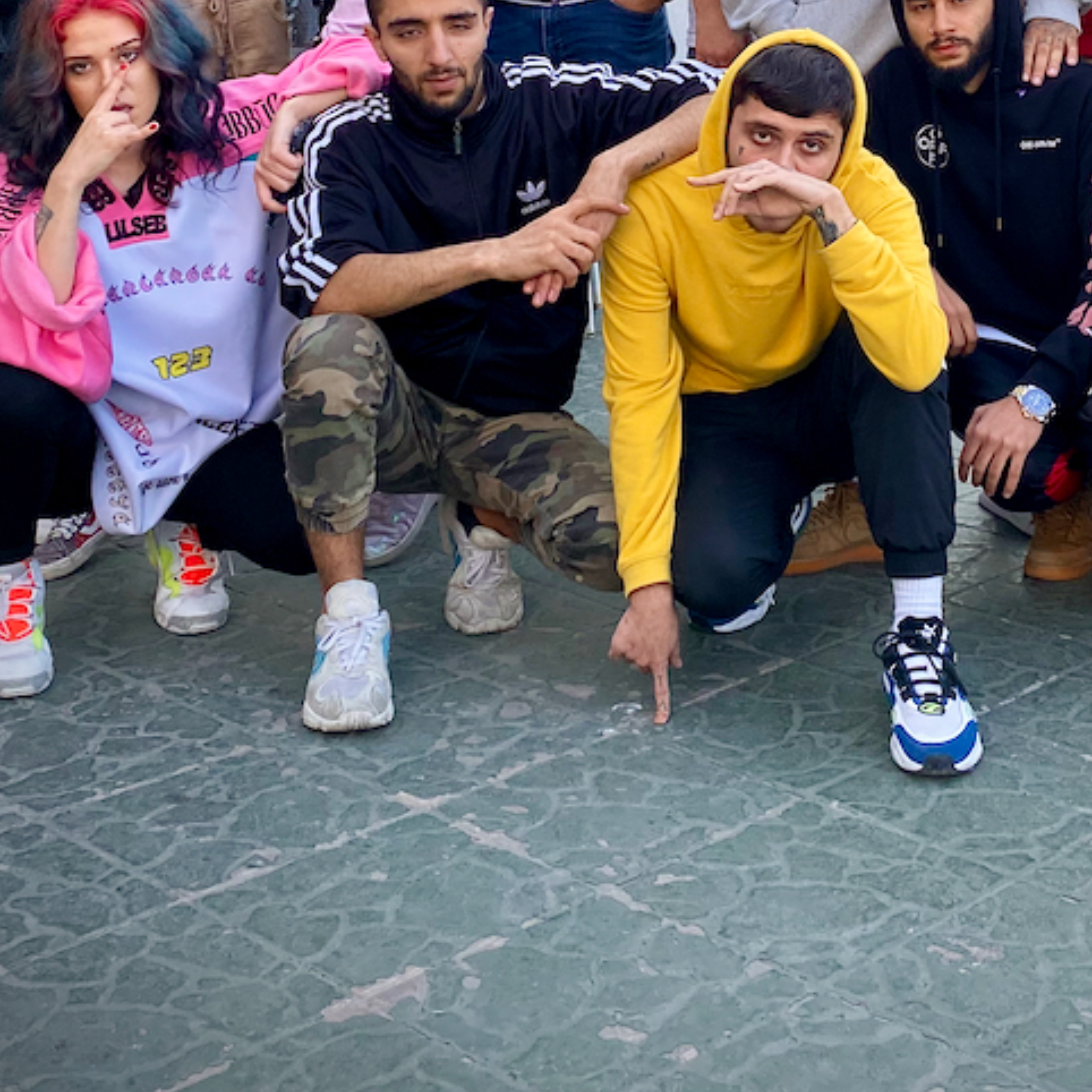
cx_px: 827
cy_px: 77
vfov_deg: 27.0
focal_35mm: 61
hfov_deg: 27.7
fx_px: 2177
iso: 32
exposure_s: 1/607
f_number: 1.8
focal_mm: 4.25
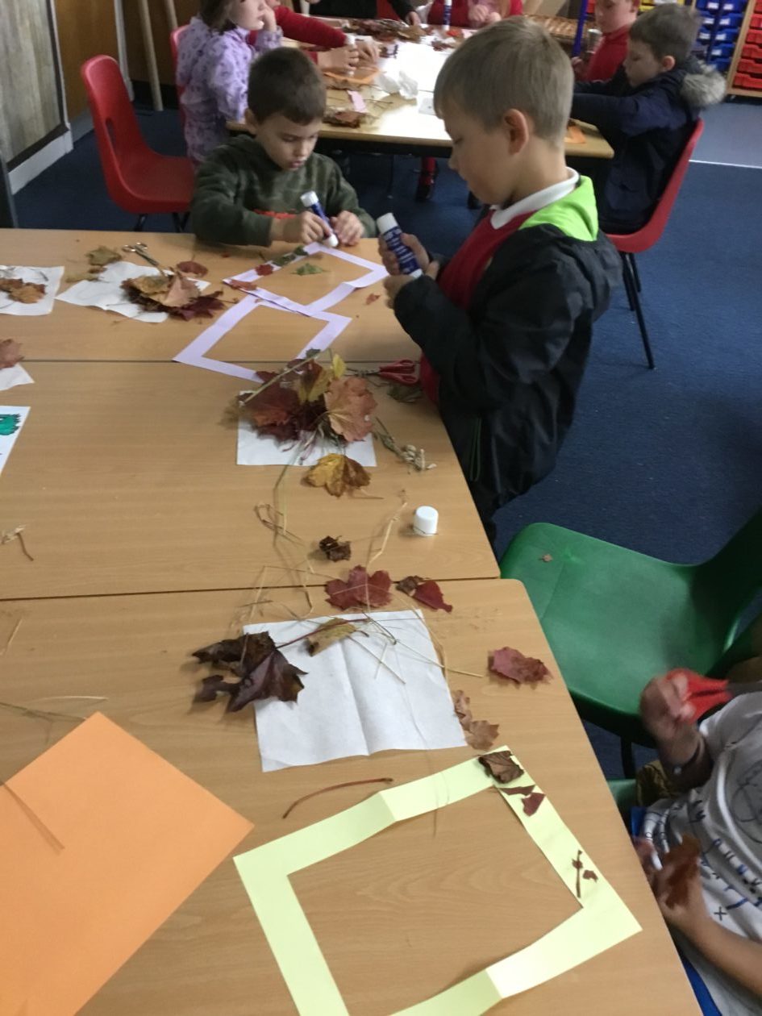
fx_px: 910
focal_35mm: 31
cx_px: 381
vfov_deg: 58.4
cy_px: 508
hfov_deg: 45.4
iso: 160
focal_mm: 3.3
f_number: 2.4
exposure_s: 1/33
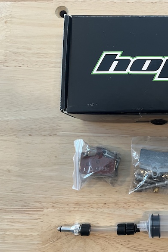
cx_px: 155
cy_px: 128
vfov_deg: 51.9
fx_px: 259
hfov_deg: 33.8
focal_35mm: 37
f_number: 1.6
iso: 250
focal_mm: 5.1
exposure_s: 1/60
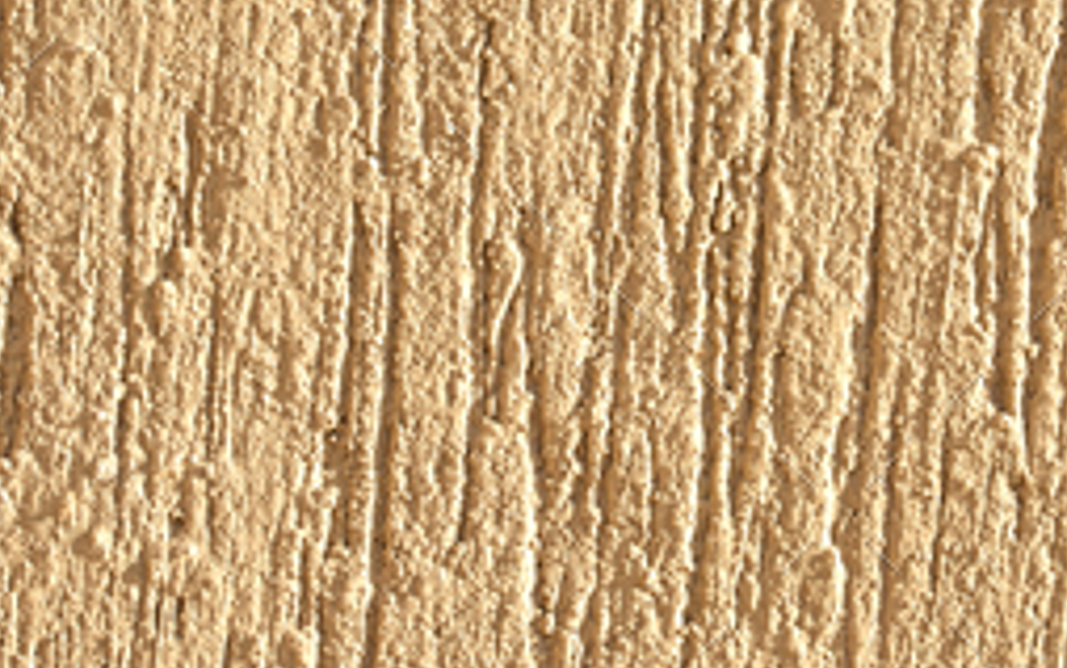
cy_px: 80
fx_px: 5848
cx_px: 819
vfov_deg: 6.5
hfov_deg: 10.4
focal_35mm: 201
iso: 250
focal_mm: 85
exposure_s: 1/800
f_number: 7.1
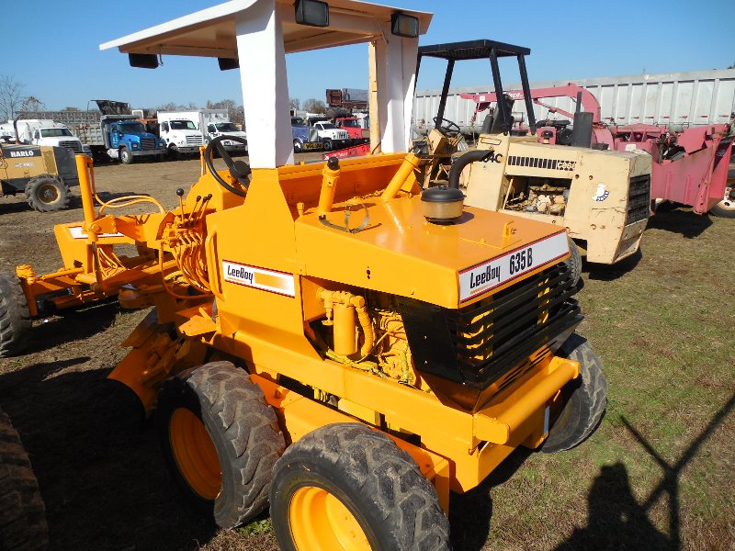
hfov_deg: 69.4
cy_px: 276
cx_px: 368
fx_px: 531
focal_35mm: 25
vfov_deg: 54.9
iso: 125
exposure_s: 1/500
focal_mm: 4.5
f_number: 6.6
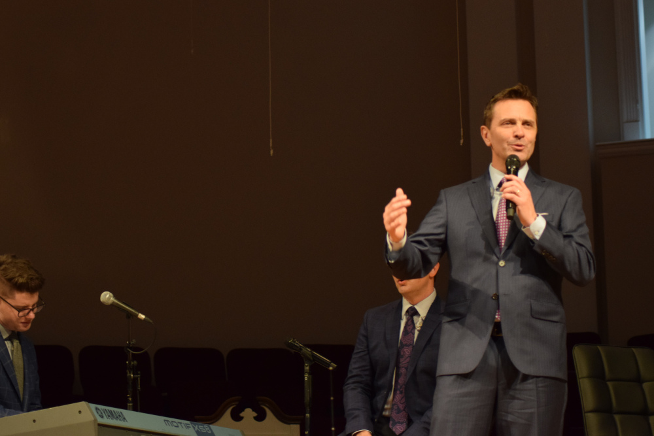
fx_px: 1908
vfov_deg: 13.0
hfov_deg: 19.5
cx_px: 327
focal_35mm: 105
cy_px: 218
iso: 1600
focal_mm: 70
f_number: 4
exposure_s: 1/80
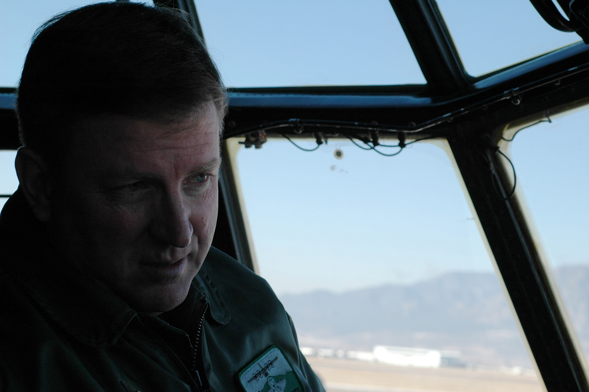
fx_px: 1471
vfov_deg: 15.2
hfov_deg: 22.6
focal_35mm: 90
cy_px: 196
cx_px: 294
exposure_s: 1/250
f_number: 8
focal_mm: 60
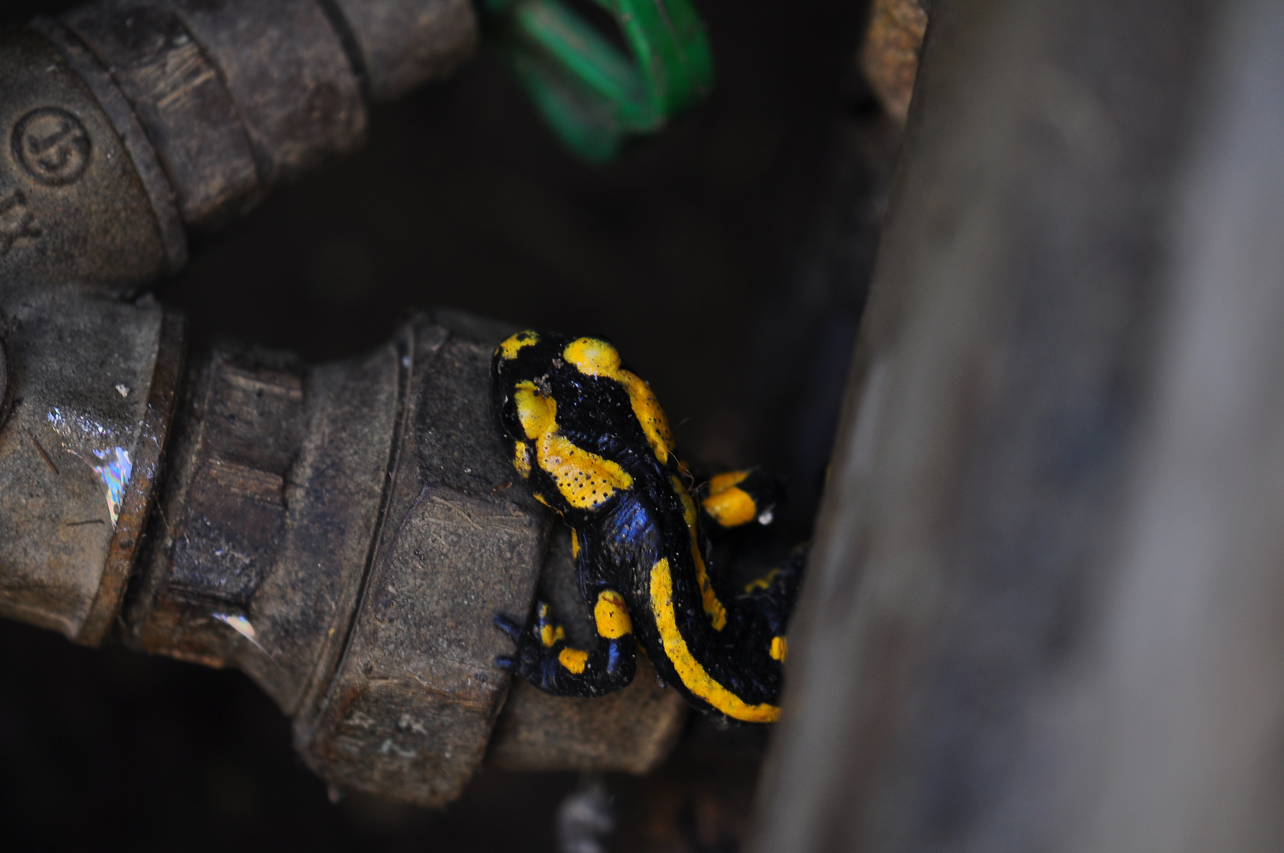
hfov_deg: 16.1
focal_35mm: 128
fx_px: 4542
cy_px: 426
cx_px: 642
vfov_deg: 10.7
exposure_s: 1/60
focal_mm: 85
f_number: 3.8
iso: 200
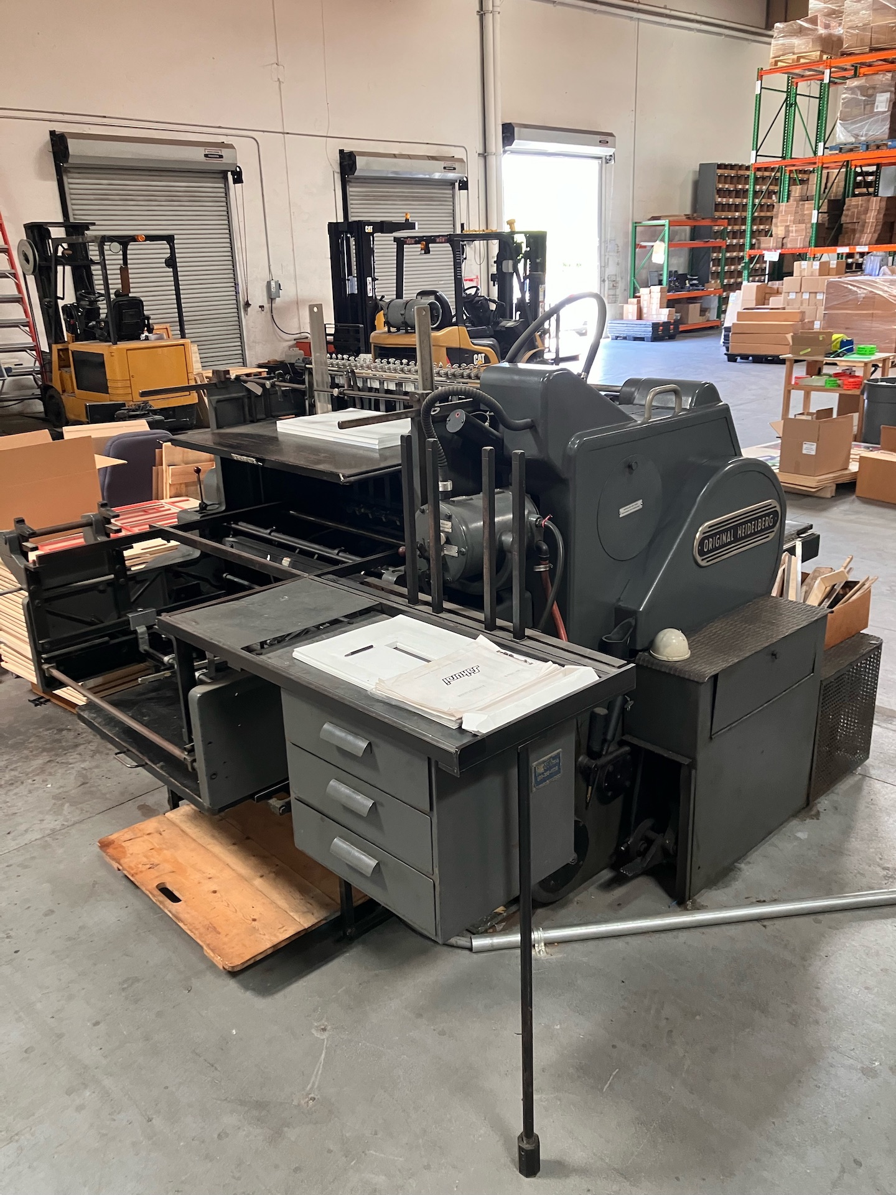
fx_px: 966
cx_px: 448
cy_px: 598
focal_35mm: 28
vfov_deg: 63.4
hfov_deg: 49.7
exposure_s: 1/60
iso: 160
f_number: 1.8
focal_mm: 3.99
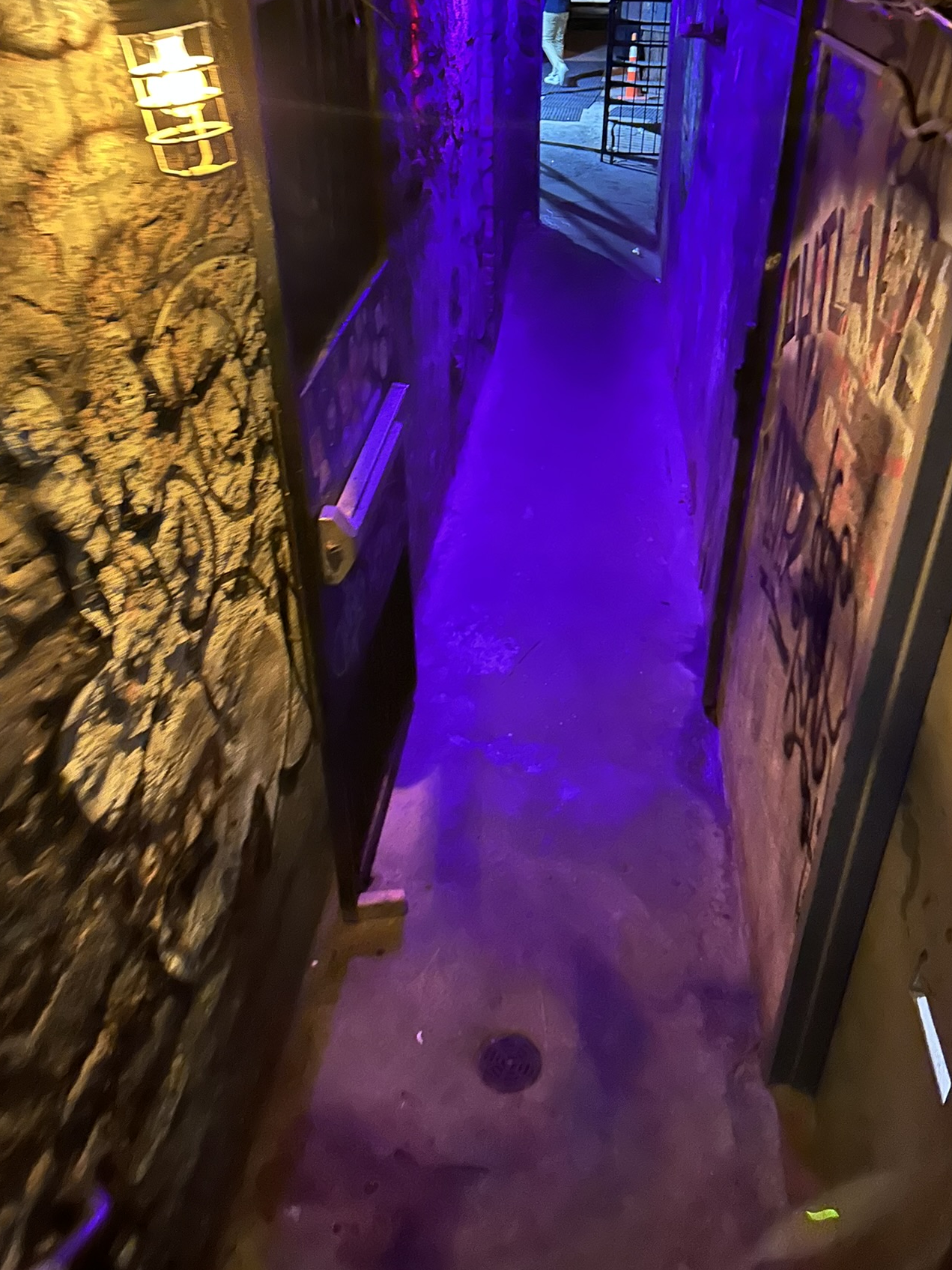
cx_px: 506
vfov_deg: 61.7
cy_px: 650
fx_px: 1064
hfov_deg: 48.2
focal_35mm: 29
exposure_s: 1/15
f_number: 1.78
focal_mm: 6.86
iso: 2500
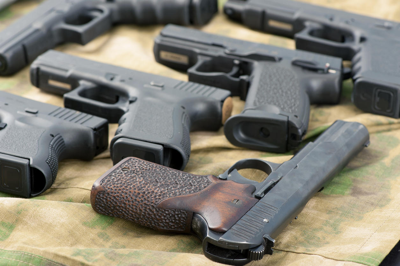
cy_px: 133
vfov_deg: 13.0
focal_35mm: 105
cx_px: 200
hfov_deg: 19.5
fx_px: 1166
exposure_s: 1/200
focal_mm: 105
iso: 100
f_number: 8
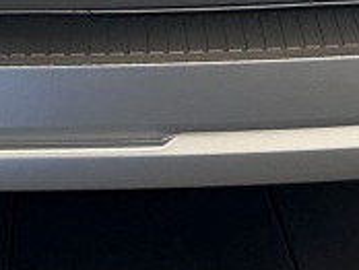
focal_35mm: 141
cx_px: 62
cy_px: -303
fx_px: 1464
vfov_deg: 9.7
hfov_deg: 13.9
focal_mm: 6.86
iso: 400
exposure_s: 1/60
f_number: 1.78
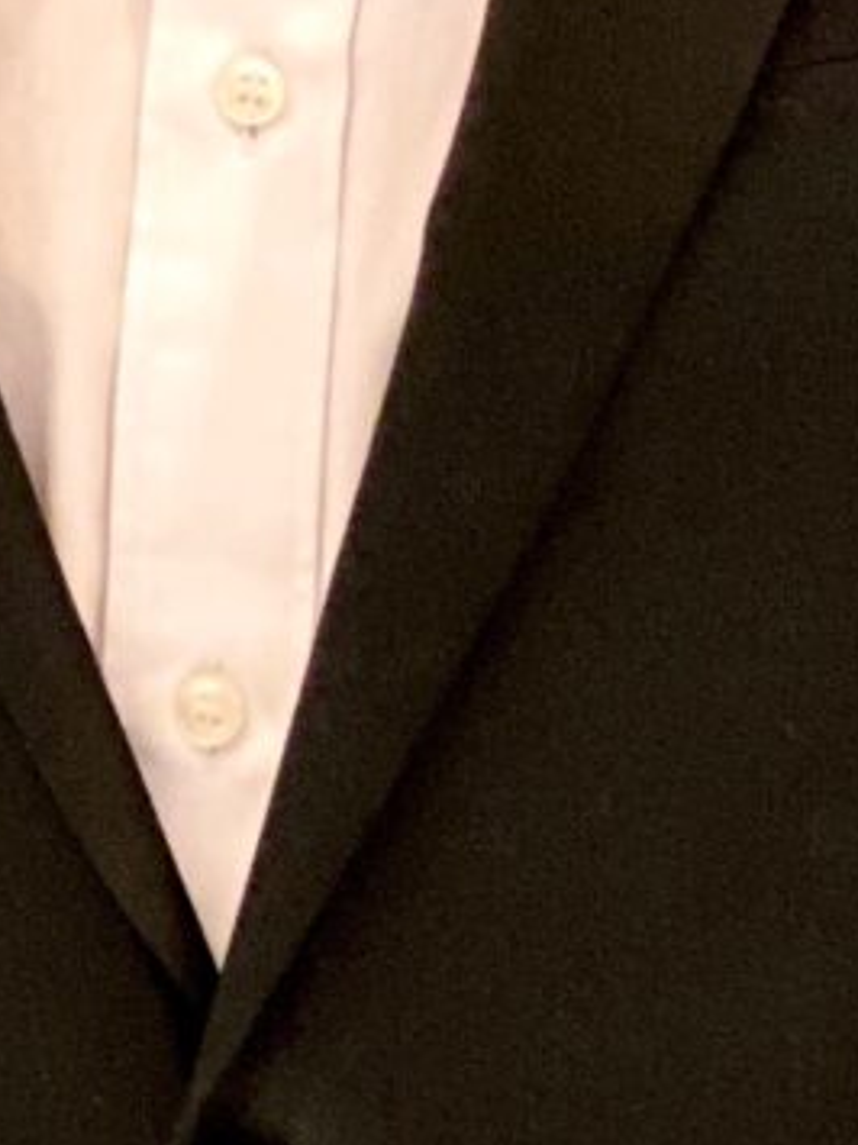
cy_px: -1071
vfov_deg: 6.4
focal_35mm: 300
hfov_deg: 5.0
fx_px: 9920
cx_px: 413
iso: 400
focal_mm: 6
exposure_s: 1/17
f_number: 2
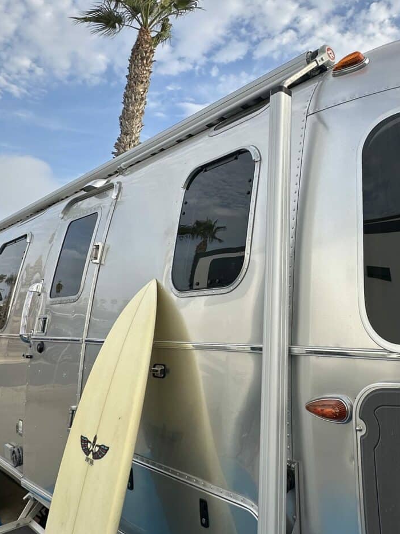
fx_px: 432
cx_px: 298
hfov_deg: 47.9
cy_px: 213
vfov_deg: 62.9
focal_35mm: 28
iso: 50
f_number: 2.2
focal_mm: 2.22
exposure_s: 1/1304
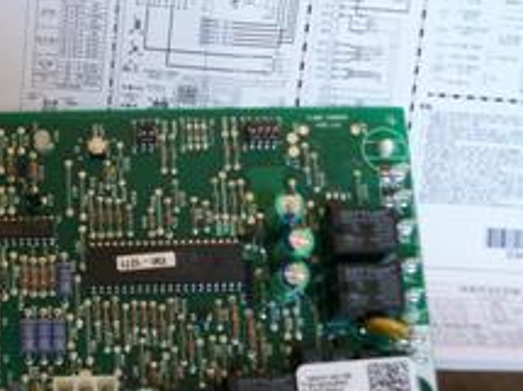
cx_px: 78
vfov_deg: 20.6
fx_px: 1072
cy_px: 282
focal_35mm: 71
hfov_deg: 26.7
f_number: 2.8
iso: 160
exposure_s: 1/20.7
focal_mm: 5.7
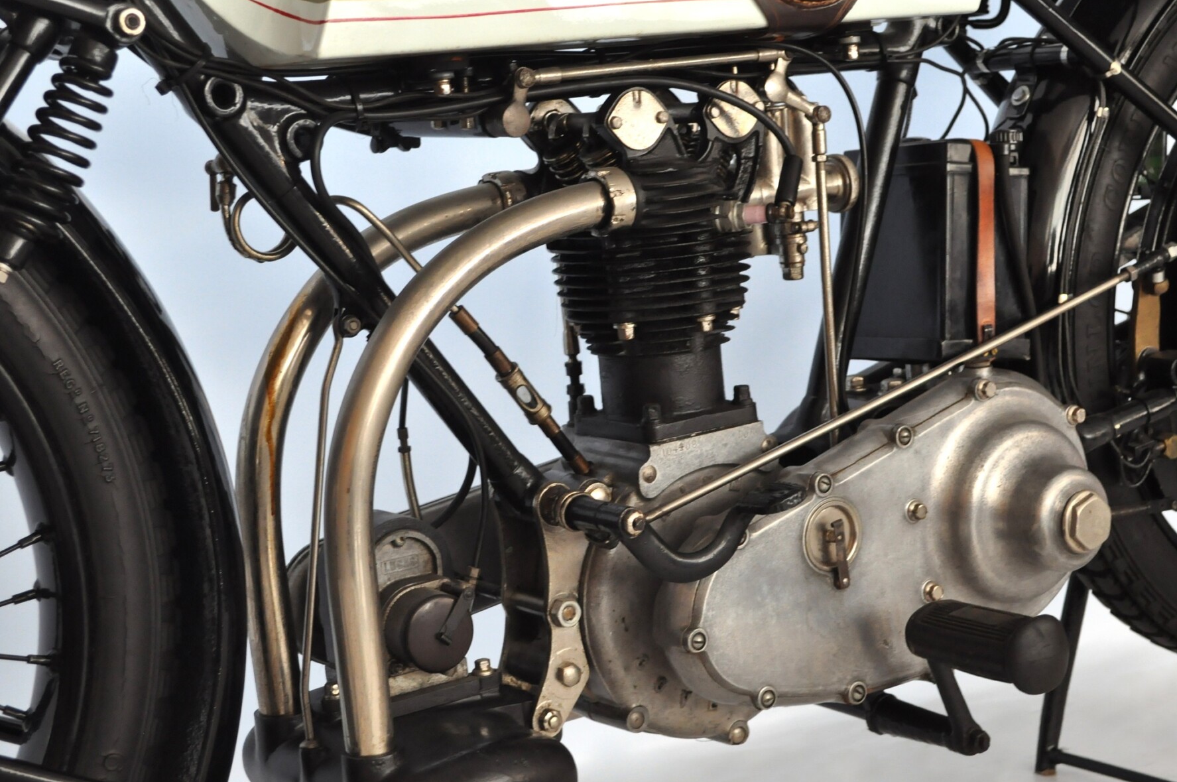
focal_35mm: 61
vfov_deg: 22.3
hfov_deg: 33.1
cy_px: 439
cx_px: 637
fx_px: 1978
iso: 1100
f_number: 5
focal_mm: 35
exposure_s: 1/30
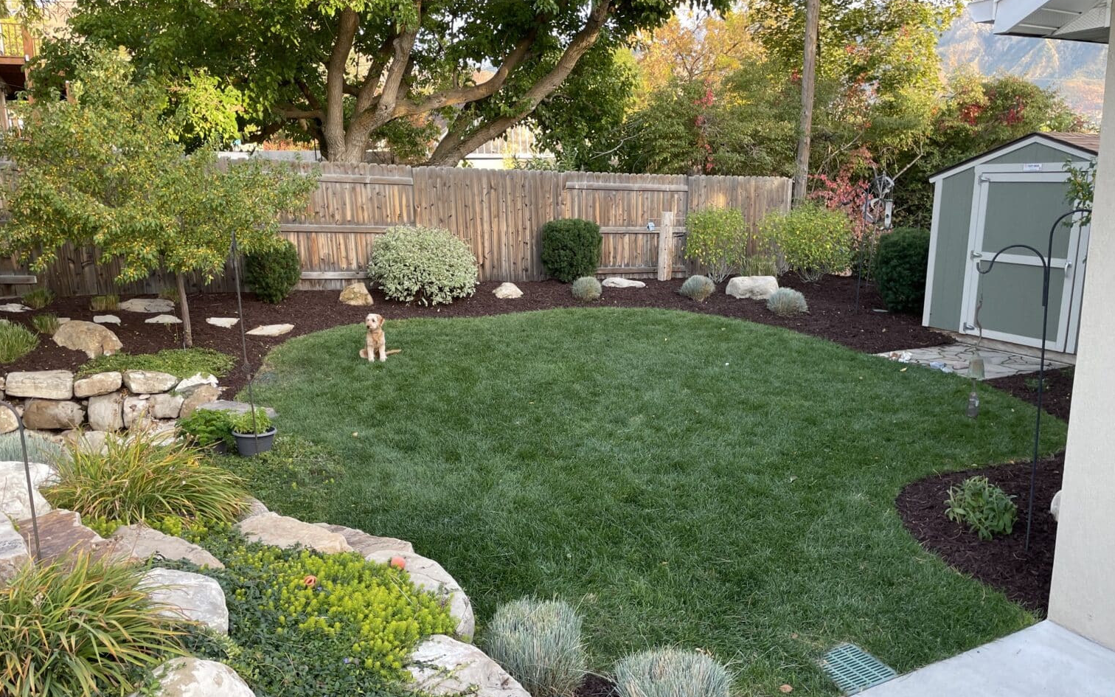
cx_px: 552
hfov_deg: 66.5
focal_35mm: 28
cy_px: 381
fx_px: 851
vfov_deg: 44.5
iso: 50
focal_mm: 4.2
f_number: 1.6
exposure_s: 1/121
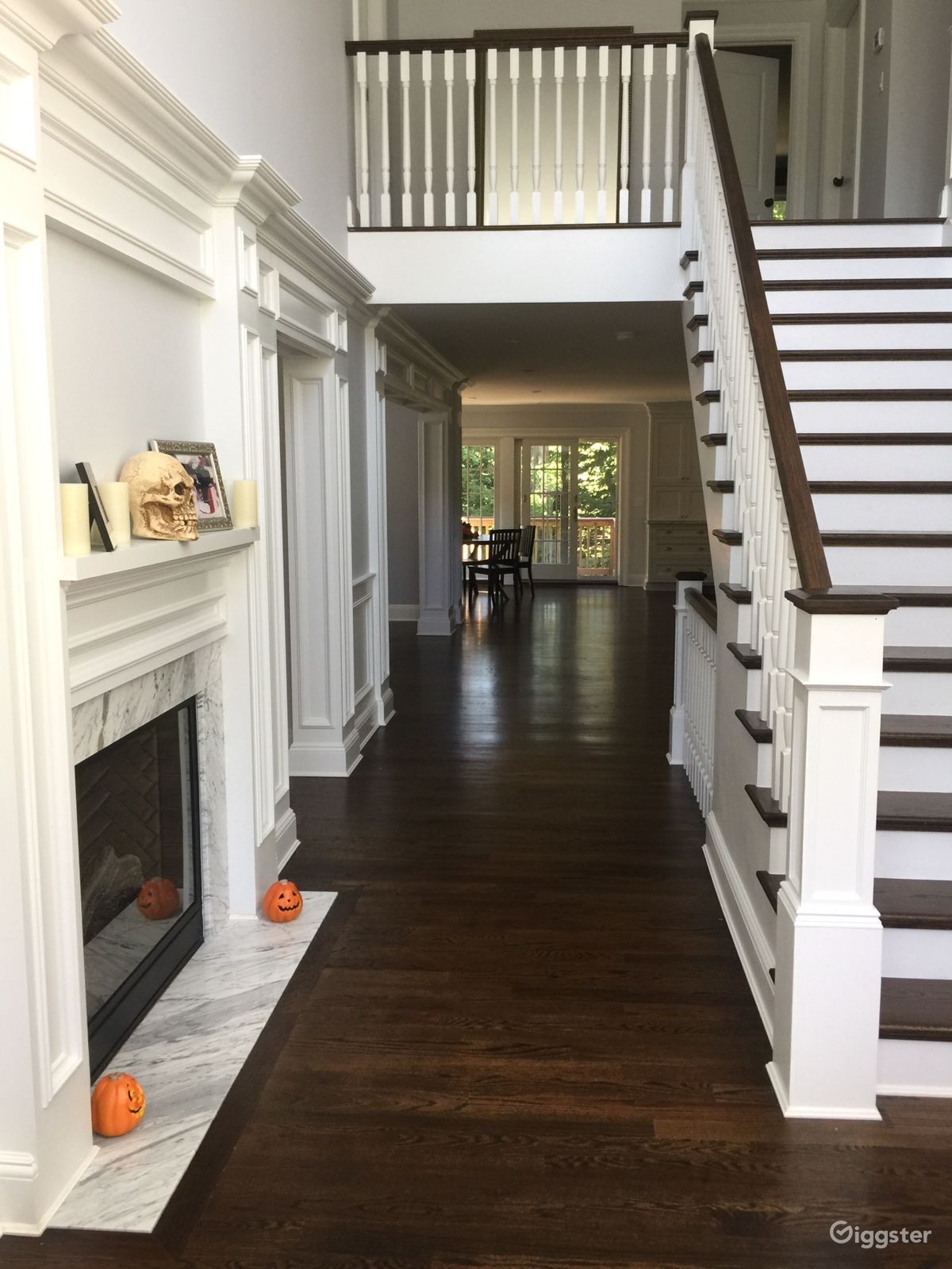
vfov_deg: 61.7
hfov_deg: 48.2
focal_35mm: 29
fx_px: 1063
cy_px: 634
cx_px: 476
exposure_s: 1/30
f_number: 2.2
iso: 32
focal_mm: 4.15
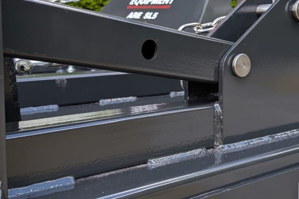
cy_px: 90
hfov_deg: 35.6
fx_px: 465
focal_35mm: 56
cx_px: 175
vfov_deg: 24.2
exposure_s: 1/165
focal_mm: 6.9
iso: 18
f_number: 1.68
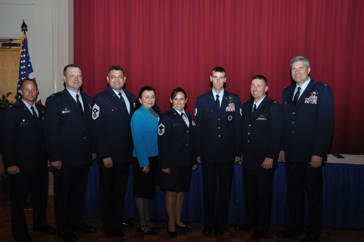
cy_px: 121
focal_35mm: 33
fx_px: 333
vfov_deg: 39.9
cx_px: 182
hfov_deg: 57.3
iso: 800
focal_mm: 22
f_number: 4
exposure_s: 1/60
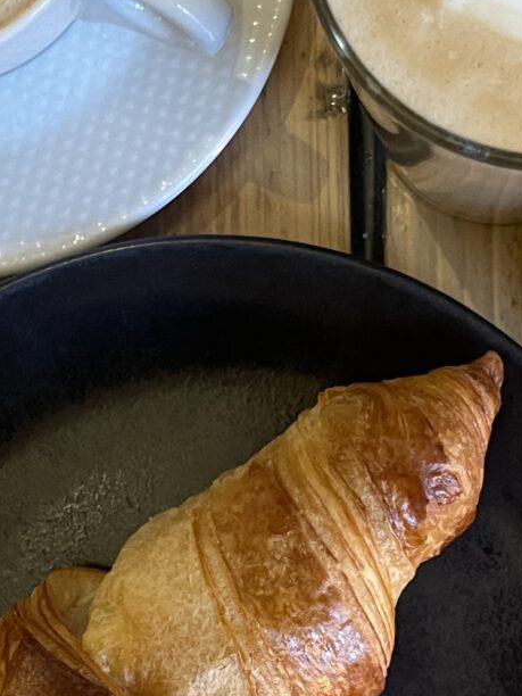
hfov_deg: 16.9
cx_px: 345
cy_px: 341
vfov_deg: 22.5
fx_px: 1749
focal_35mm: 87
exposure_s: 1/50
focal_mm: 5.1
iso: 400
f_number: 1.6
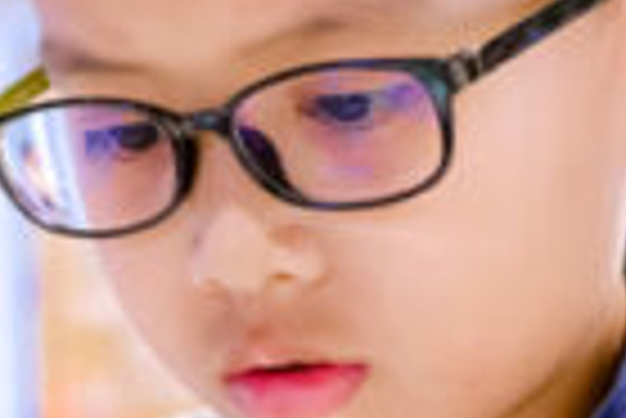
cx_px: 68
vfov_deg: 7.7
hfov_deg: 11.5
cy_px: 418
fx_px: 3081
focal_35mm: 177
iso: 1600
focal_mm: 27
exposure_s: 1/100
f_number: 2.8
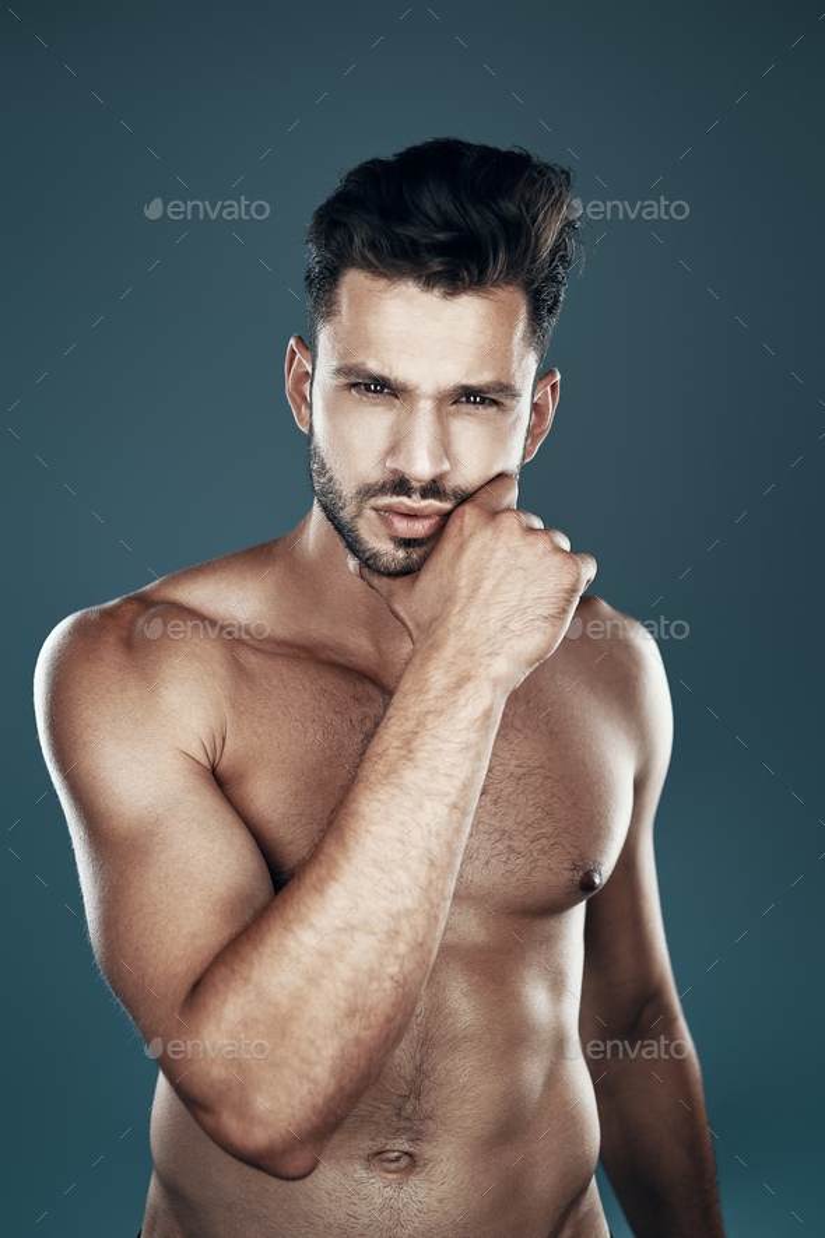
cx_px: 412
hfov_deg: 33.4
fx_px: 1375
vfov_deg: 48.5
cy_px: 619
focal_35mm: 40
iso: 100
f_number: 2.8
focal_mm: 40
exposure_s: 1/100
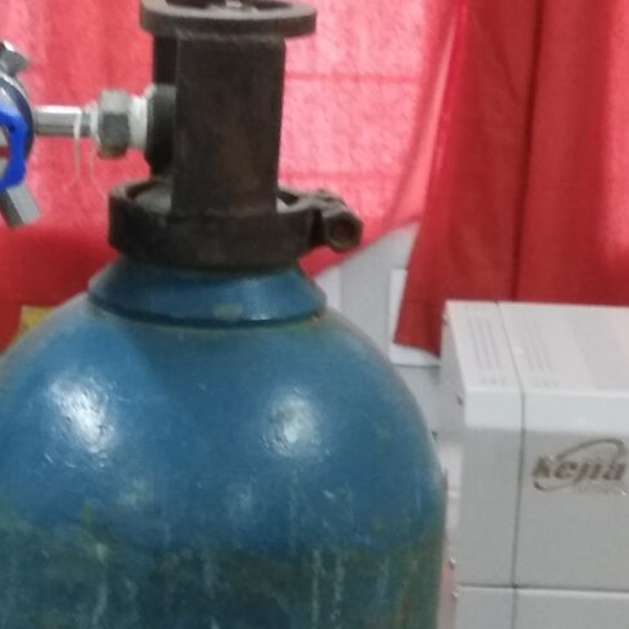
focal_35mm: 58
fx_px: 1192
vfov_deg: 29.4
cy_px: 392
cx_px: 228
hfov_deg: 29.4
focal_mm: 3.57
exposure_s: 1/25
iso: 400
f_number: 2
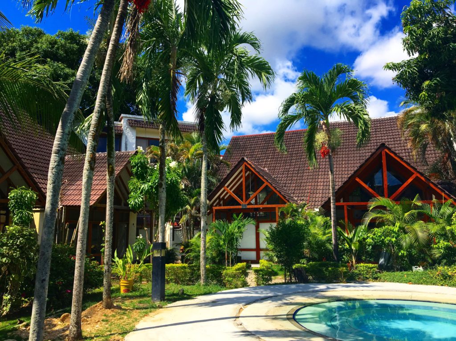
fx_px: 382
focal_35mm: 29
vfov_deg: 48.2
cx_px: 228
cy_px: 170
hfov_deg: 61.7
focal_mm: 4.15
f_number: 2.2
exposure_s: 1/1508
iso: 25
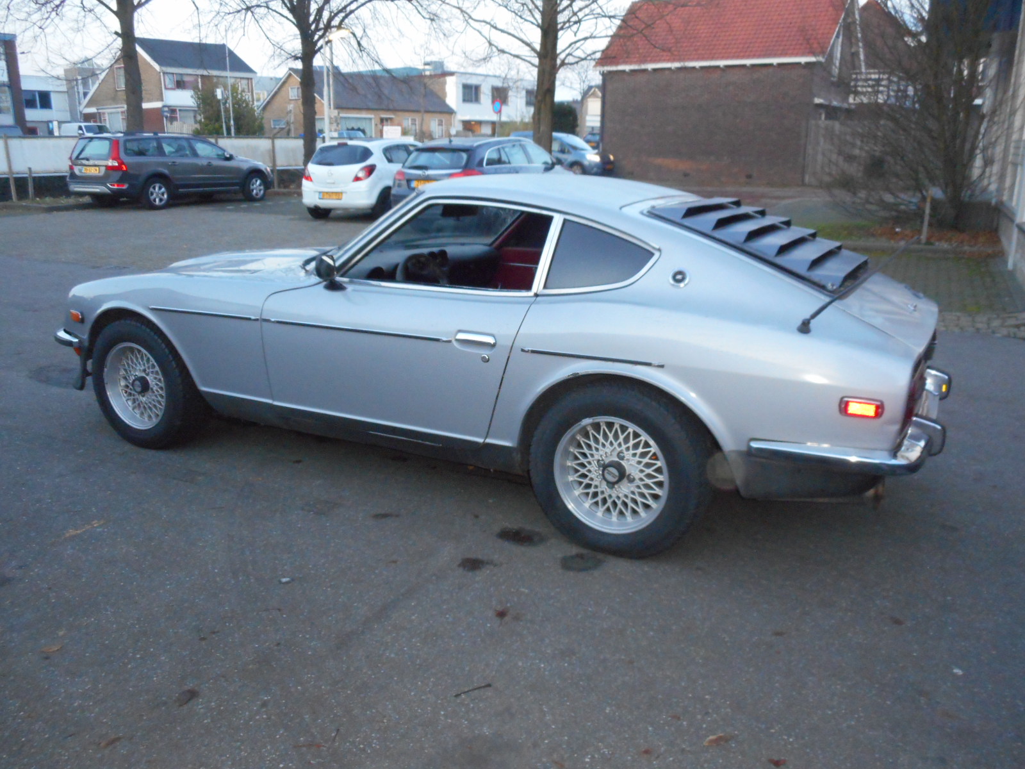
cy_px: 384
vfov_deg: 48.2
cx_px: 512
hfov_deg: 61.7
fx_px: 859
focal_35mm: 29
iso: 500
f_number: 4
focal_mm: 5.2
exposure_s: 1/25
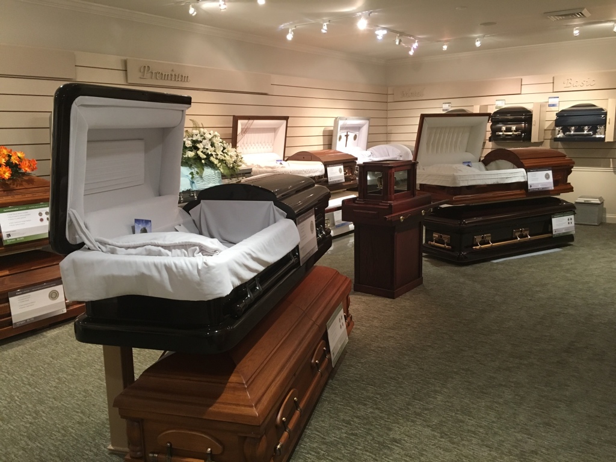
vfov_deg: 48.2
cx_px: 308
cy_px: 231
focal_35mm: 29
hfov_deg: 61.7
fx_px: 516
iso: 125
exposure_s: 1/30
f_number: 2.2
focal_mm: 4.15
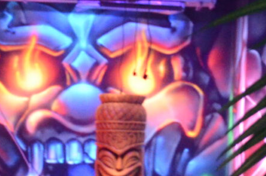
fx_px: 1778
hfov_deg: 8.6
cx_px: 106
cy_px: 237
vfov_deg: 5.6
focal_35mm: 241
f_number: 4.5
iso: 3200
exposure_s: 1/4
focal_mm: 35
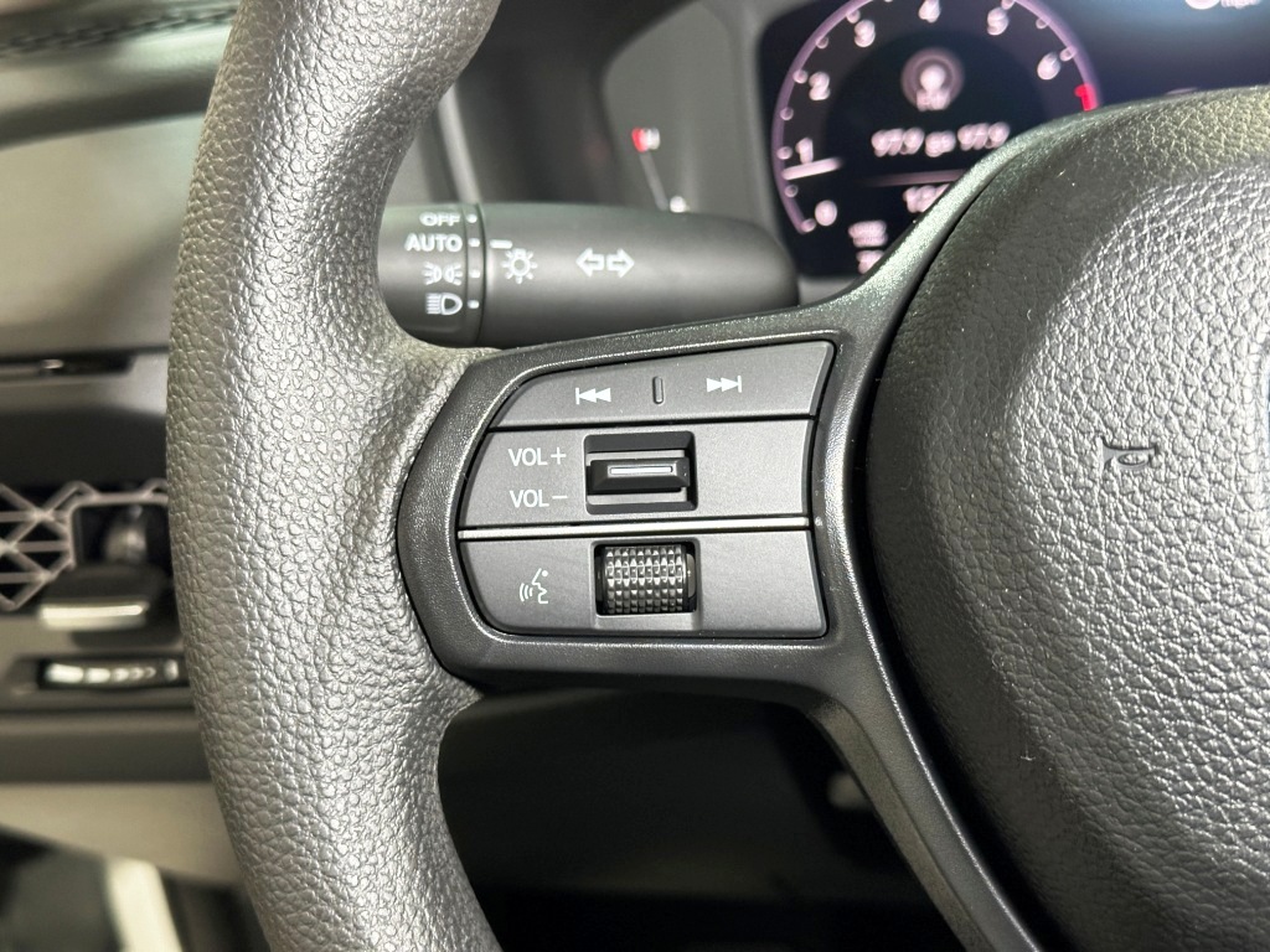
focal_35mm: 48
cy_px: 476
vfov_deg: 30.3
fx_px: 1761
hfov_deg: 39.7
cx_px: 635
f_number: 1.78
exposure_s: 1/30
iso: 400
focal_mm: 6.86
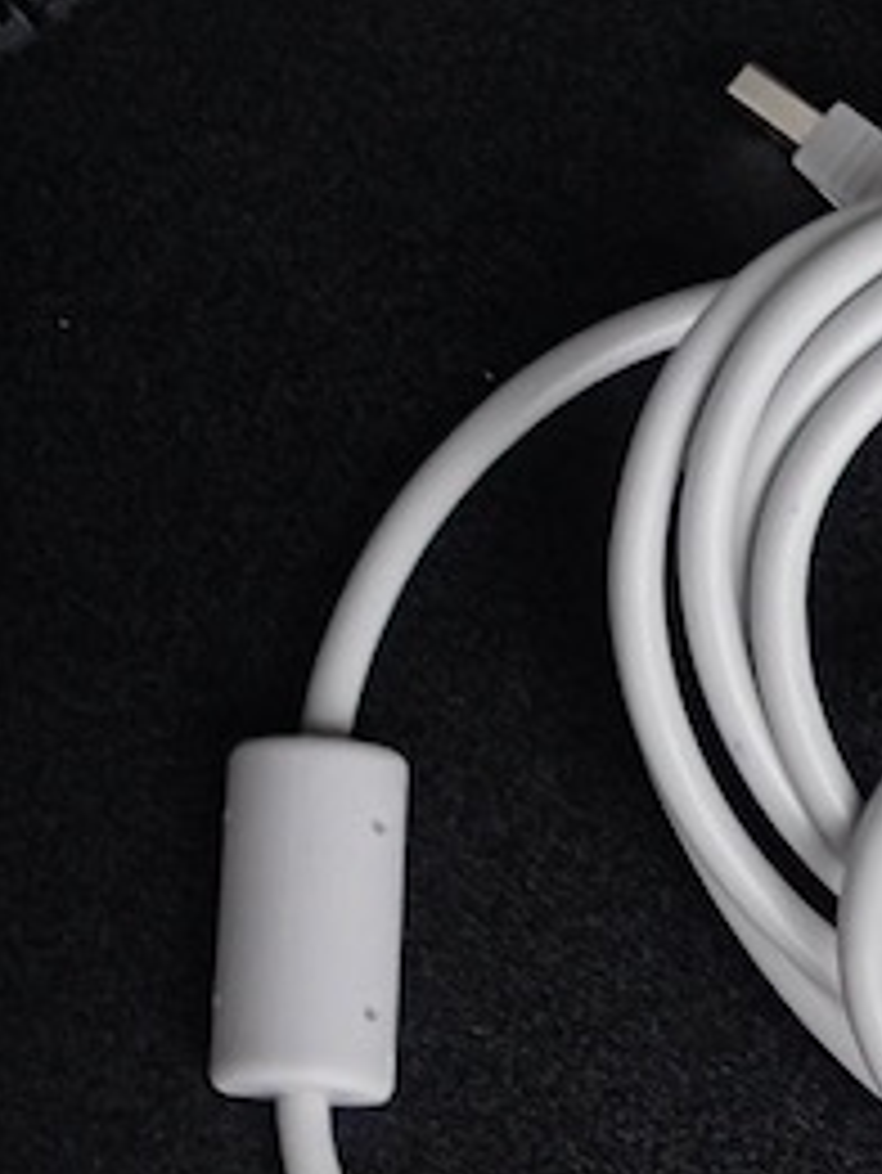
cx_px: -81
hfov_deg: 10.0
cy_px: -819
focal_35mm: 147
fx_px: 4990
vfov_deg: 12.5
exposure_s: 1/250
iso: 100
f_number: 2.3
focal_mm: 5.5
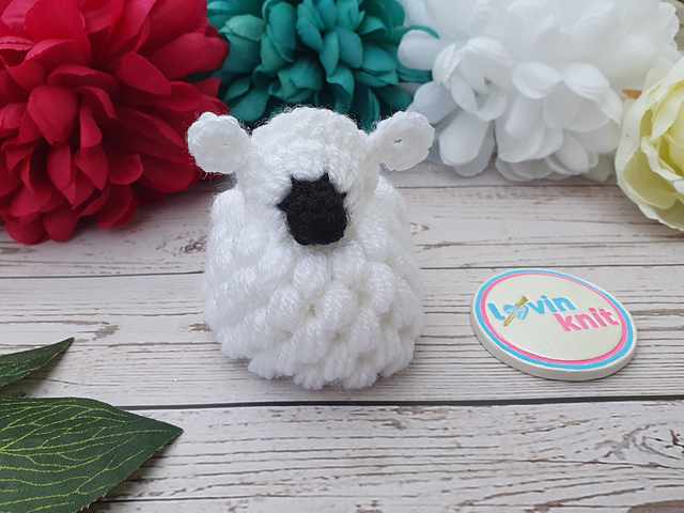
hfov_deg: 67.3
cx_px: 342
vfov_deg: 53.1
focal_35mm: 26
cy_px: 256
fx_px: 514
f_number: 2.4
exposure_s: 1/100
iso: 50
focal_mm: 4.32
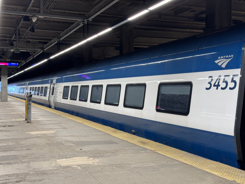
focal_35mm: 48
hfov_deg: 39.7
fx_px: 340
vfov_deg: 30.3
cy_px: 92
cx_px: 122
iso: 100
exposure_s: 1/121
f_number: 1.78
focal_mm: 6.76
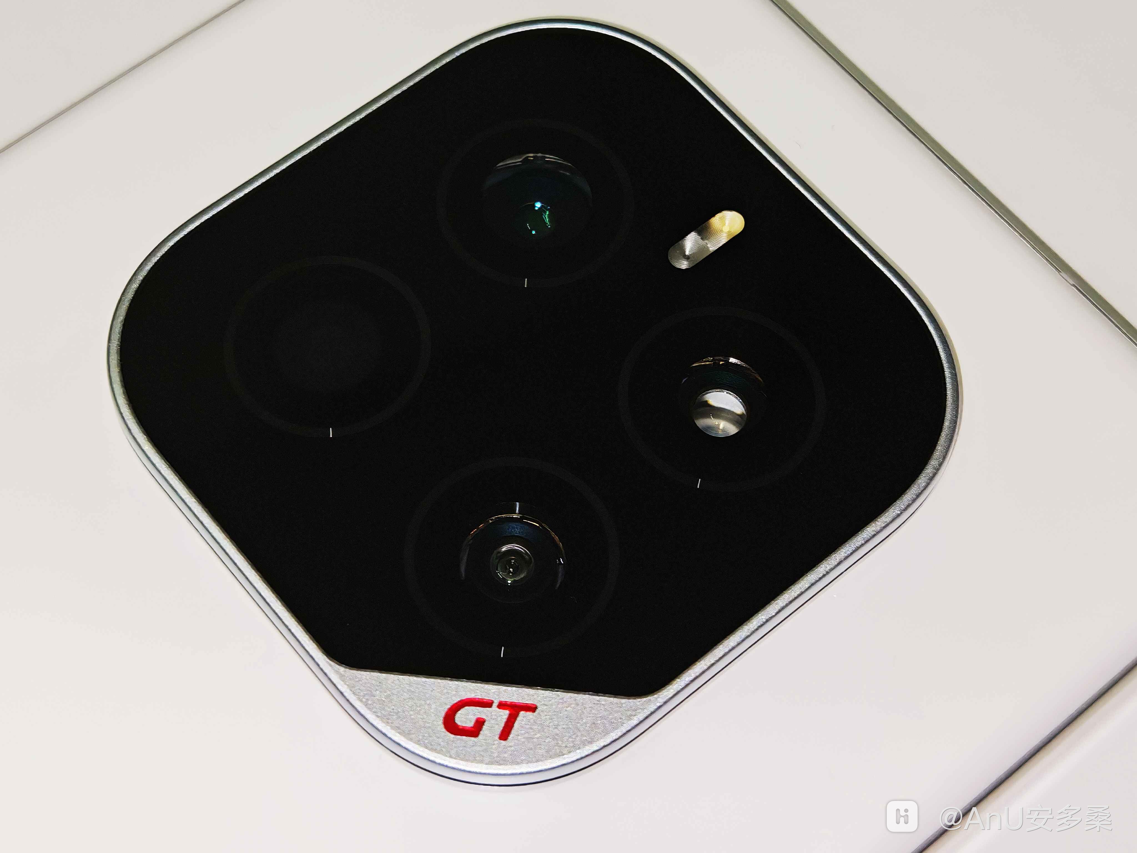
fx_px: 2365
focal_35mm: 72
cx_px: 568
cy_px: 426
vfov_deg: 20.4
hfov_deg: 27.0
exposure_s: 1/50
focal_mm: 6.67
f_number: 1.9
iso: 200
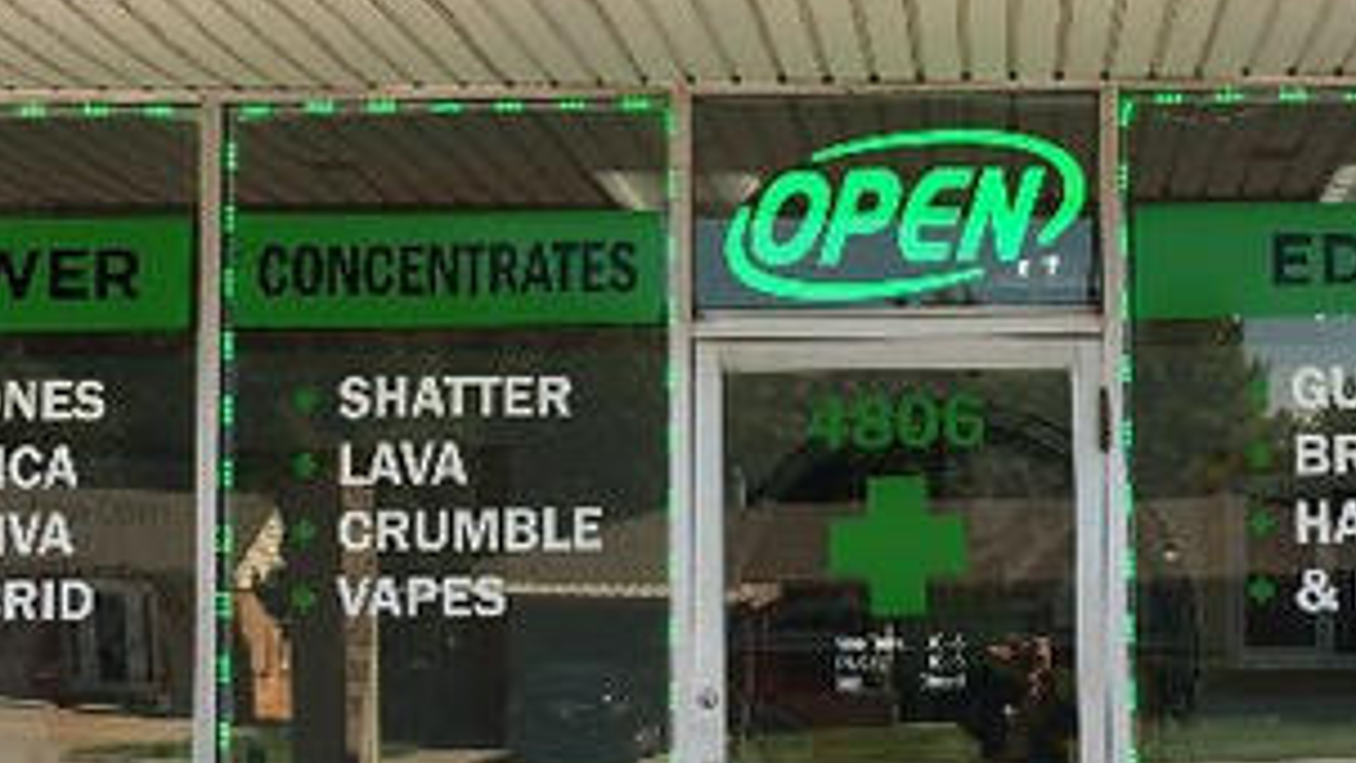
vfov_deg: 13.2
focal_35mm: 92
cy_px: 319
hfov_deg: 23.1
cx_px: 849
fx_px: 3309
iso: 25
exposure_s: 1/732
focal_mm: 4.15
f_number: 2.2
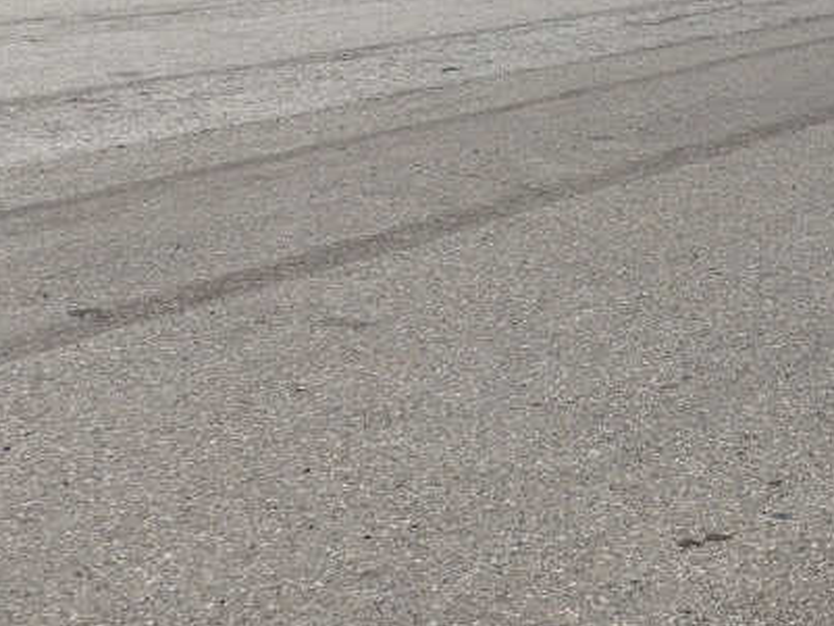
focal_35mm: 74
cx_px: 1042
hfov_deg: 23.6
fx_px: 1783
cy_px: -119
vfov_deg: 18.9
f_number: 2.8
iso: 80
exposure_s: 1/1300
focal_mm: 6
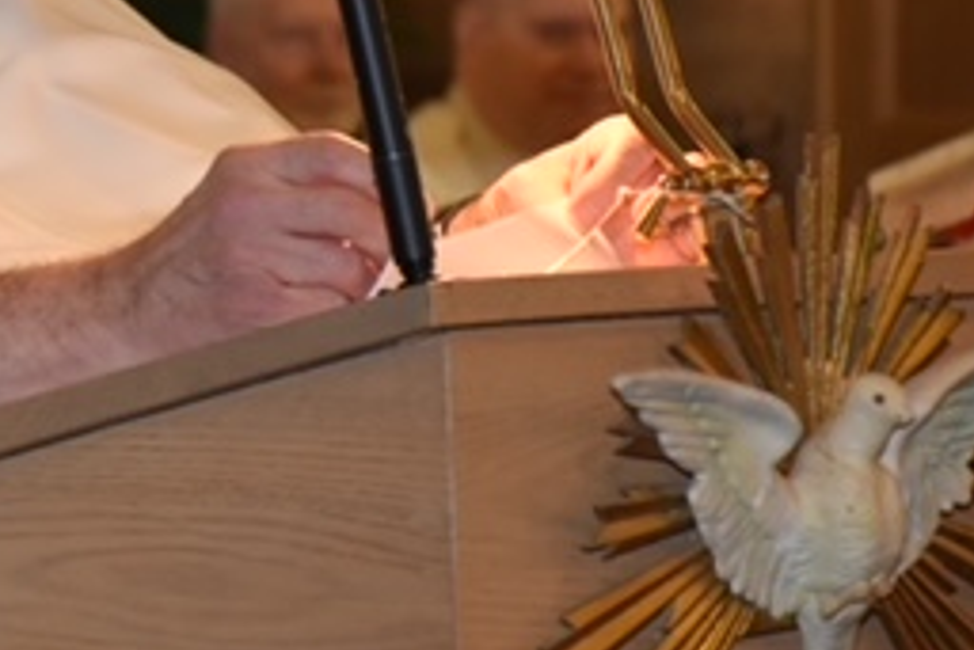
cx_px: -107
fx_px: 9150
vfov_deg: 4.1
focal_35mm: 338
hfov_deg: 6.1
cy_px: -76
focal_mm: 90
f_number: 5.3
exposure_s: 1/60
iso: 1100
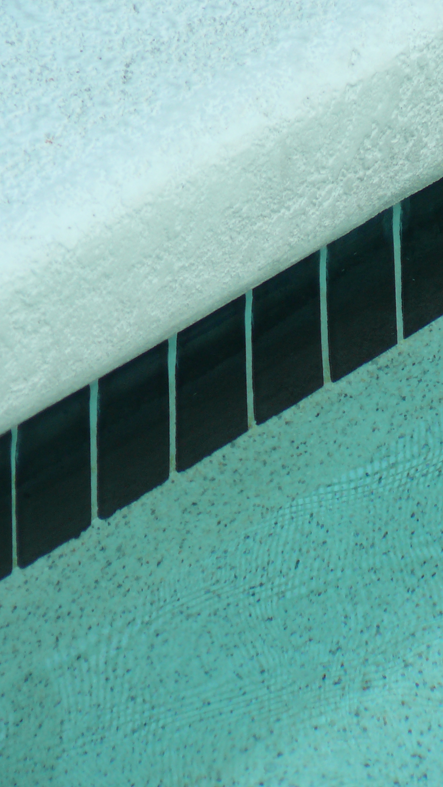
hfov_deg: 3.6
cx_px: 467
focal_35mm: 333
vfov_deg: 6.5
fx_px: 6953
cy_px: 394
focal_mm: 34.1
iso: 80
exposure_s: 1/50
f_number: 4.1
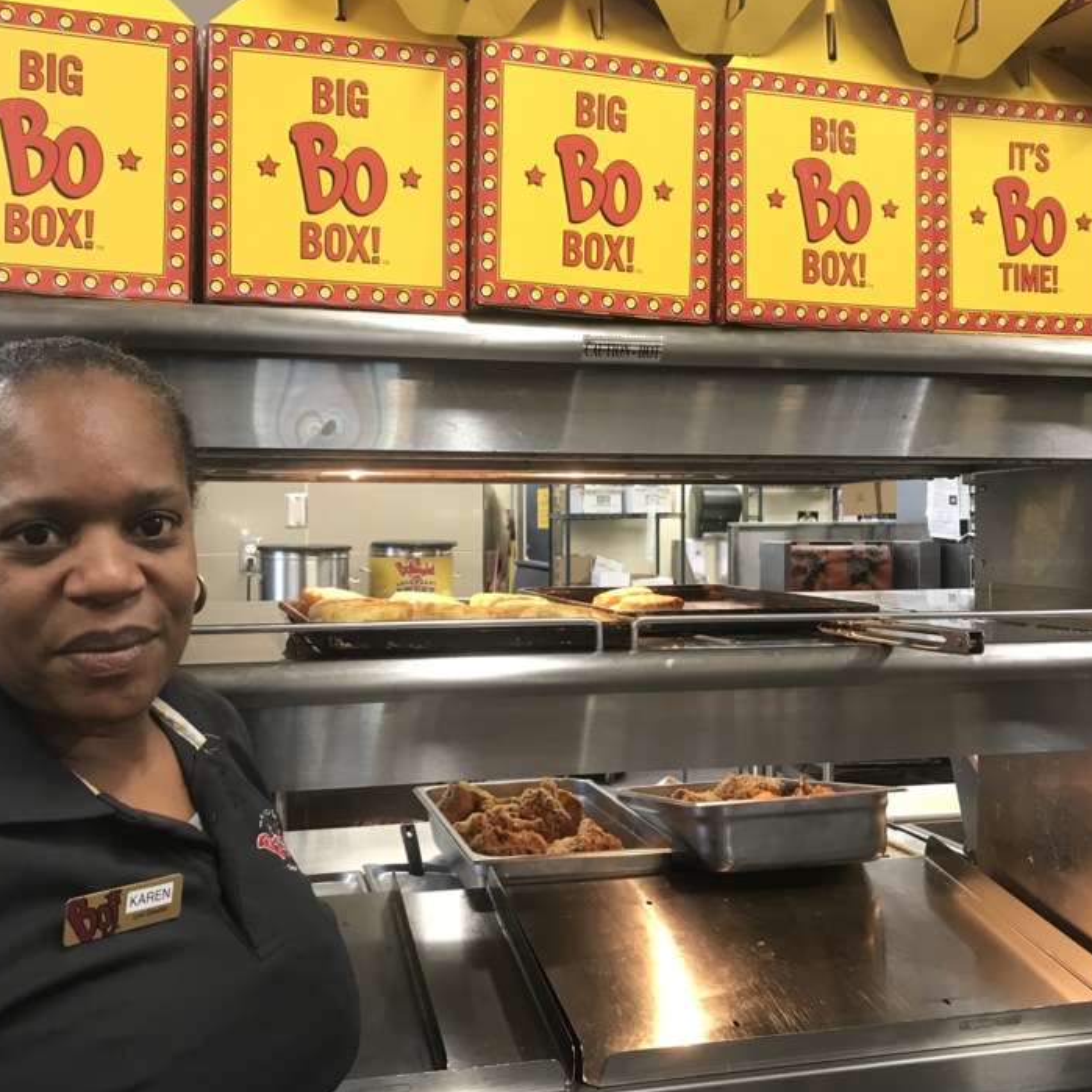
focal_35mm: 34
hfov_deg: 48.4
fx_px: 1213
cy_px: 547
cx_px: 534
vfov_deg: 48.5
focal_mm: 3.99
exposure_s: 1/24
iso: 40
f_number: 1.8
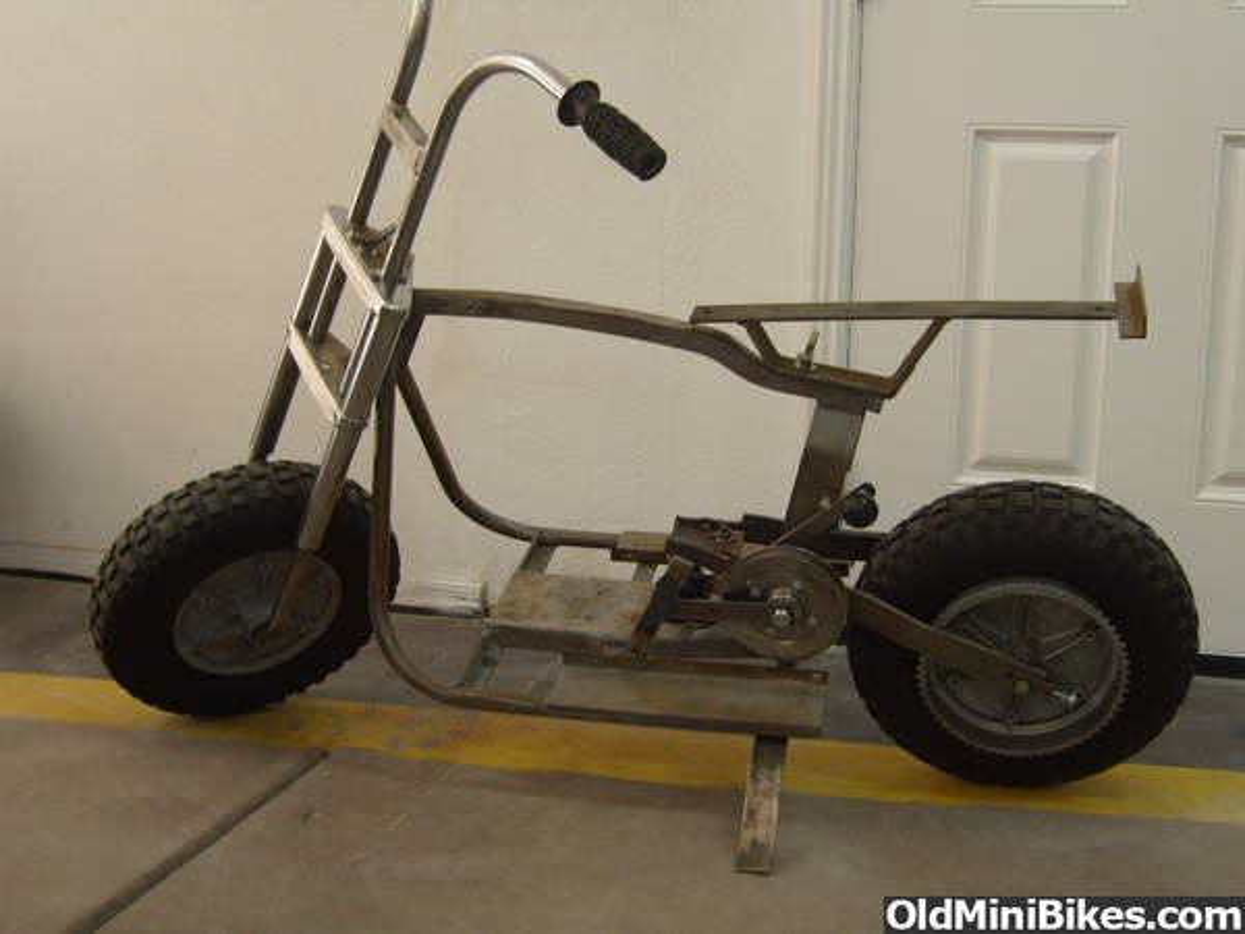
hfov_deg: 42.9
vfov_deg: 32.9
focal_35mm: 44
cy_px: 467
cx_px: 622
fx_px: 1583
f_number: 3.1
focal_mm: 9.2
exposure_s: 1/45
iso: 133
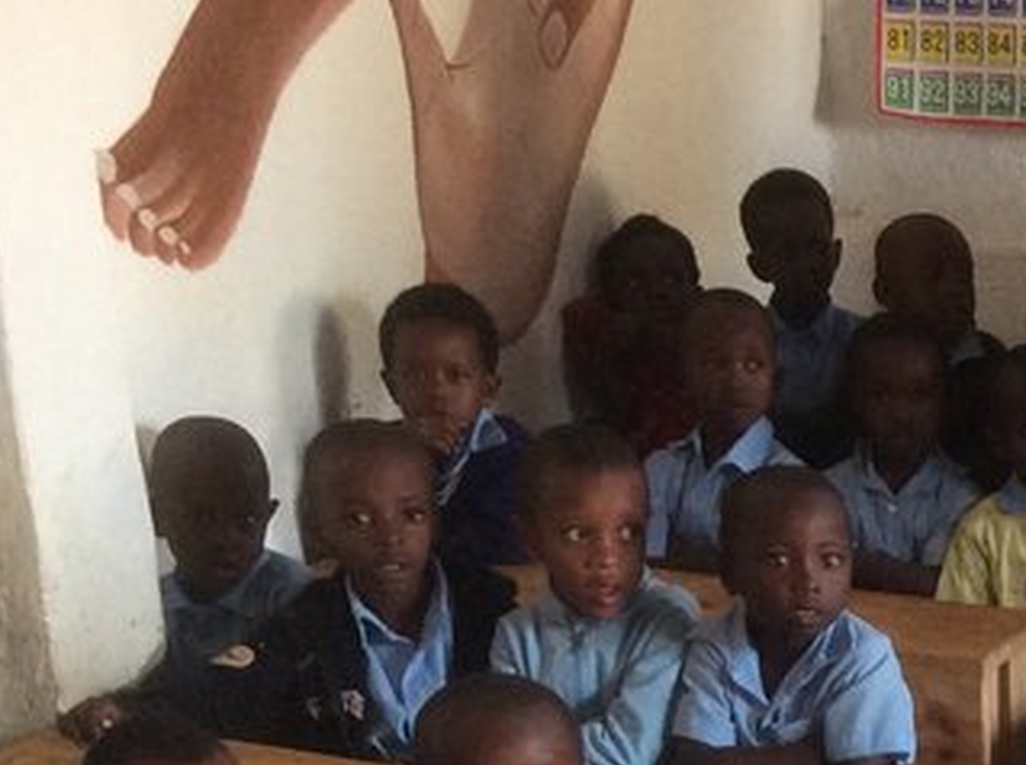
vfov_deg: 13.5
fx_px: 3136
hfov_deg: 17.7
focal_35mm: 106
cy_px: 921
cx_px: 1248
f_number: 2.4
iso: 125
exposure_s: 1/24
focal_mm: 3.3
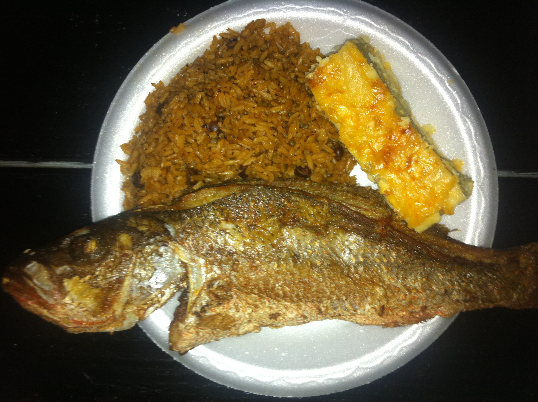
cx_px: 269
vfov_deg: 40.6
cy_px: 201
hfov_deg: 52.7
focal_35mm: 35
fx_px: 543
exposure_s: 1/22
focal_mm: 3.85
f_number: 2.8
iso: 80
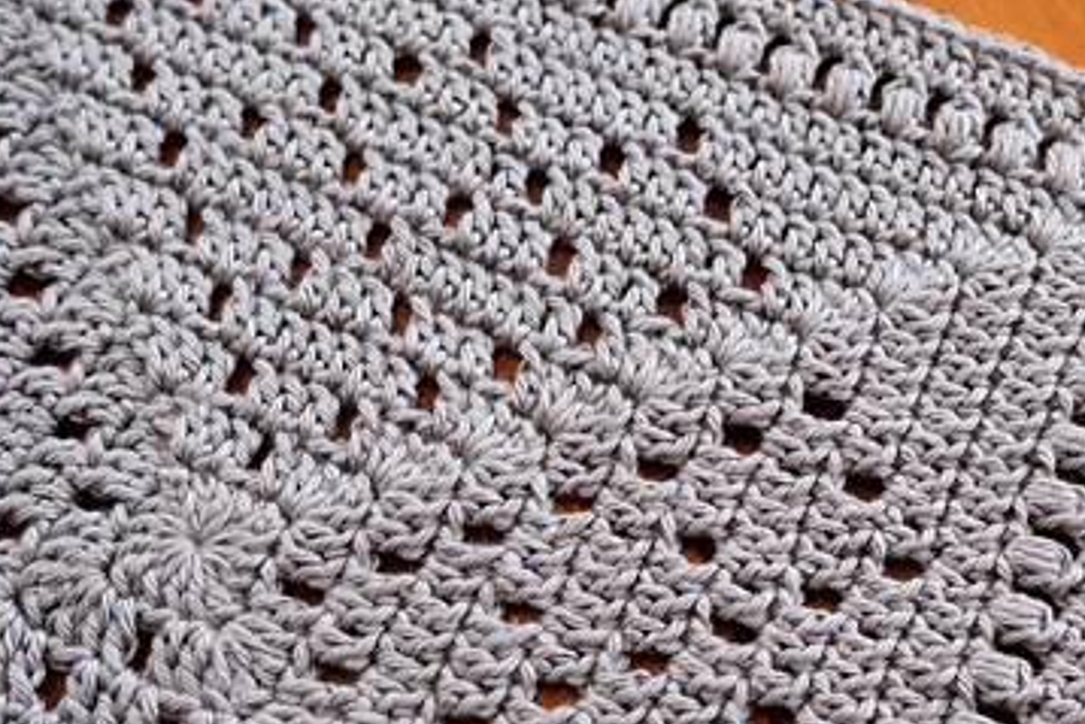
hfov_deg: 33.4
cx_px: 785
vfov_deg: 22.9
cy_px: 474
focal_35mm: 59
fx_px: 1779
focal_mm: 22.3
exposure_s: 1/100
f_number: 4
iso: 4000
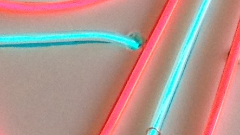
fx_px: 1788
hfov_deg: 7.7
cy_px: 40
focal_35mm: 281
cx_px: 45
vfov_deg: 4.3
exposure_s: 1/20
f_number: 2.4
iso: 100
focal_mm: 4.28
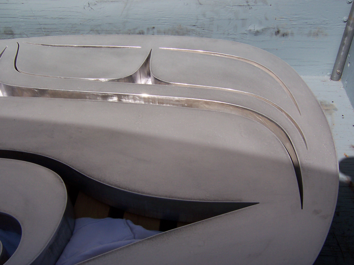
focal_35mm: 36
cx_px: 177
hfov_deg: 51.4
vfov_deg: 39.7
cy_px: 132
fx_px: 368
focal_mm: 5.6
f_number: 5.6
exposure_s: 1/1000
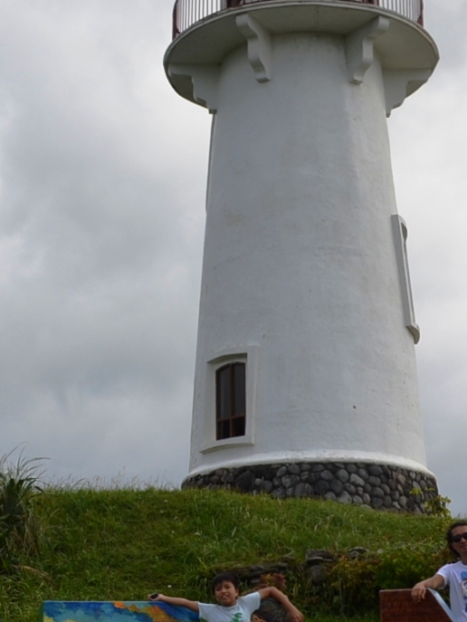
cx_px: 106
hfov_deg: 16.9
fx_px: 1563
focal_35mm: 87
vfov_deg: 22.5
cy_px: 316
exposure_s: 1/250
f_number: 8
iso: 100
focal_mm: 18
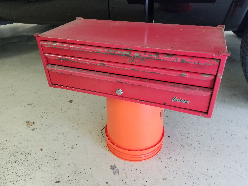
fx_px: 186
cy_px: 93
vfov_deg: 53.1
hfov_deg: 67.3
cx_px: 124
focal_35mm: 26
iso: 200
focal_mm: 4.25
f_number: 1.7
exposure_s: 1/60
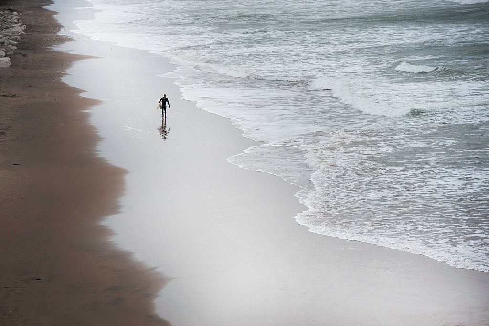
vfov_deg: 8.1
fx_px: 2308
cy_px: 163
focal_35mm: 170
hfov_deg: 12.1
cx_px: 244
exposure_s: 1/640
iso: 640
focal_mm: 170
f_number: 5.6
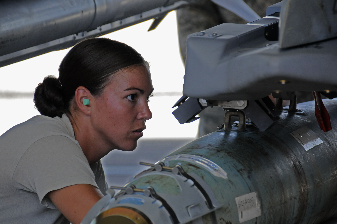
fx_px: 4207
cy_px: 112
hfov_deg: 4.6
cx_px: 168
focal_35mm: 450
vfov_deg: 3.0
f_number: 7.1
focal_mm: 300
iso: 800
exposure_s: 1/400
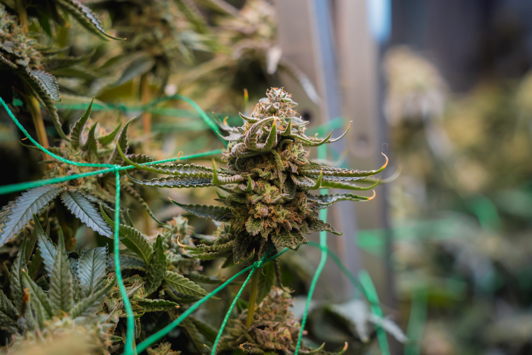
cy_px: 178
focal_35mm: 76
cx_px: 266
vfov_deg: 17.9
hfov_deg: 26.6
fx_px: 1123
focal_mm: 76
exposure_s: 1/160
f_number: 4.5
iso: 400
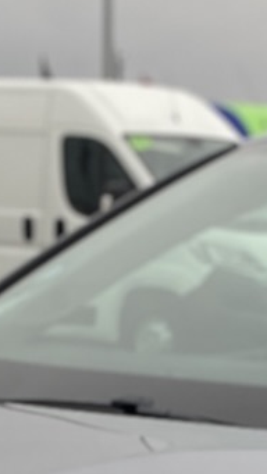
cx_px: 316
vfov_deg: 12.0
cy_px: 752
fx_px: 2138
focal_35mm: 170
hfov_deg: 7.1
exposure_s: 1/122
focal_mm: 4.25
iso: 50
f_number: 1.8
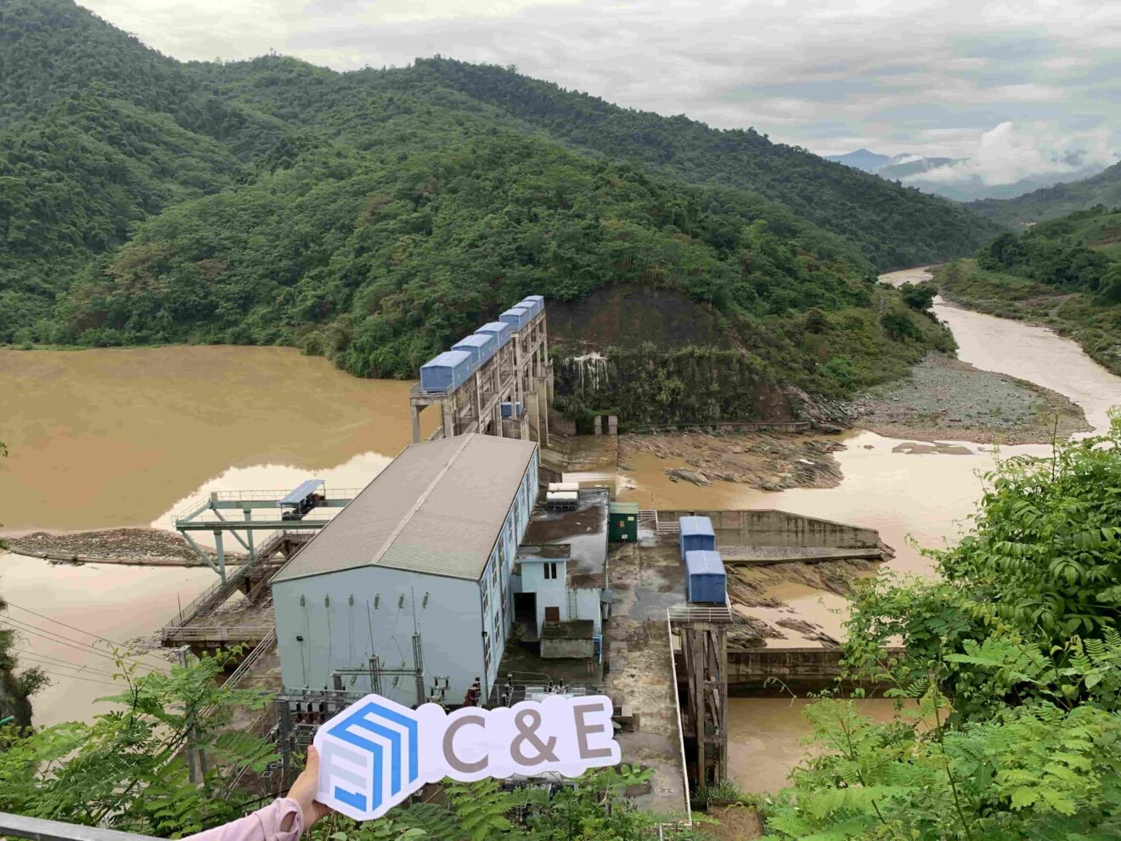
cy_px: 420
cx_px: 560
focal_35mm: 26
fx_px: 842
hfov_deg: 67.3
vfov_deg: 53.1
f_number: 1.8
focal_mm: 4.25
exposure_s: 1/122
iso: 40
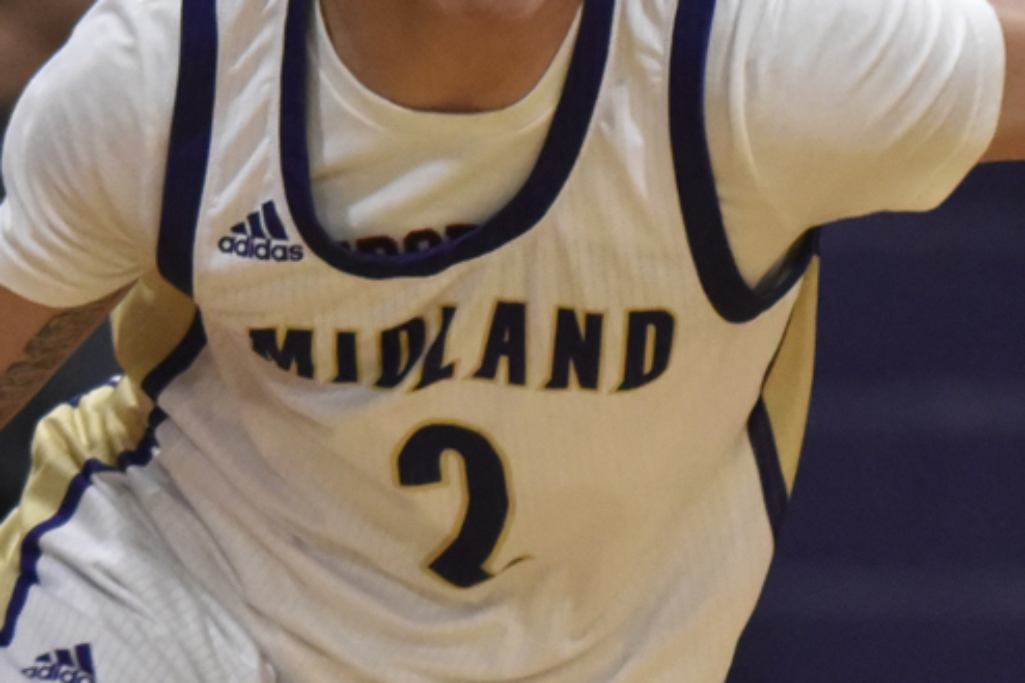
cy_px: 705
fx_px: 34580
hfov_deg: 1.7
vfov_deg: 1.1
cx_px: 853
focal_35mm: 1215
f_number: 2.8
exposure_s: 1/1250
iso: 6400
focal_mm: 300
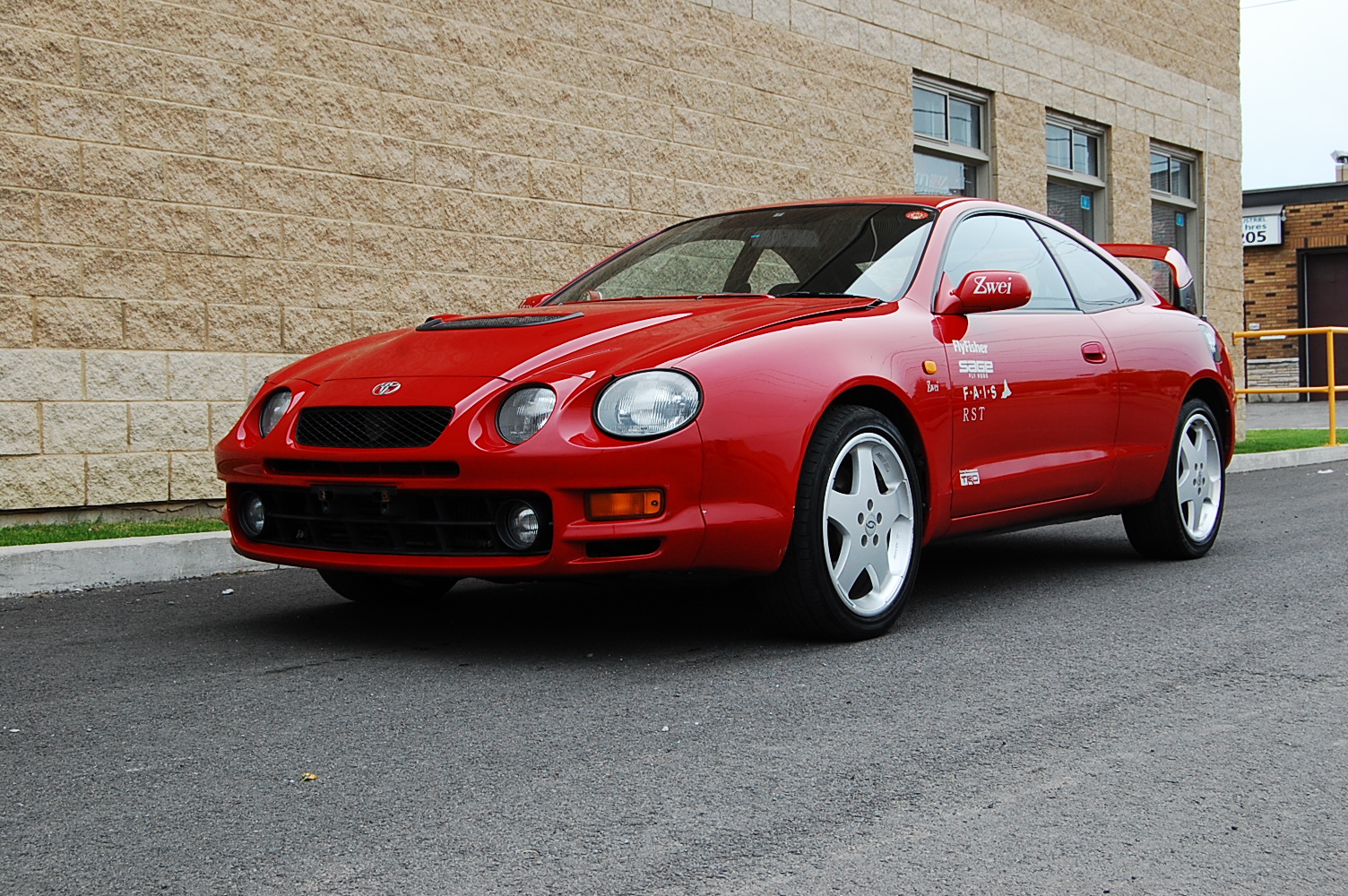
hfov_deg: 41.1
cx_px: 674
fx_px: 1796
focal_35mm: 48
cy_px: 448
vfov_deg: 28.0
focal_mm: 32
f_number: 10
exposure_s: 1/250
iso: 400
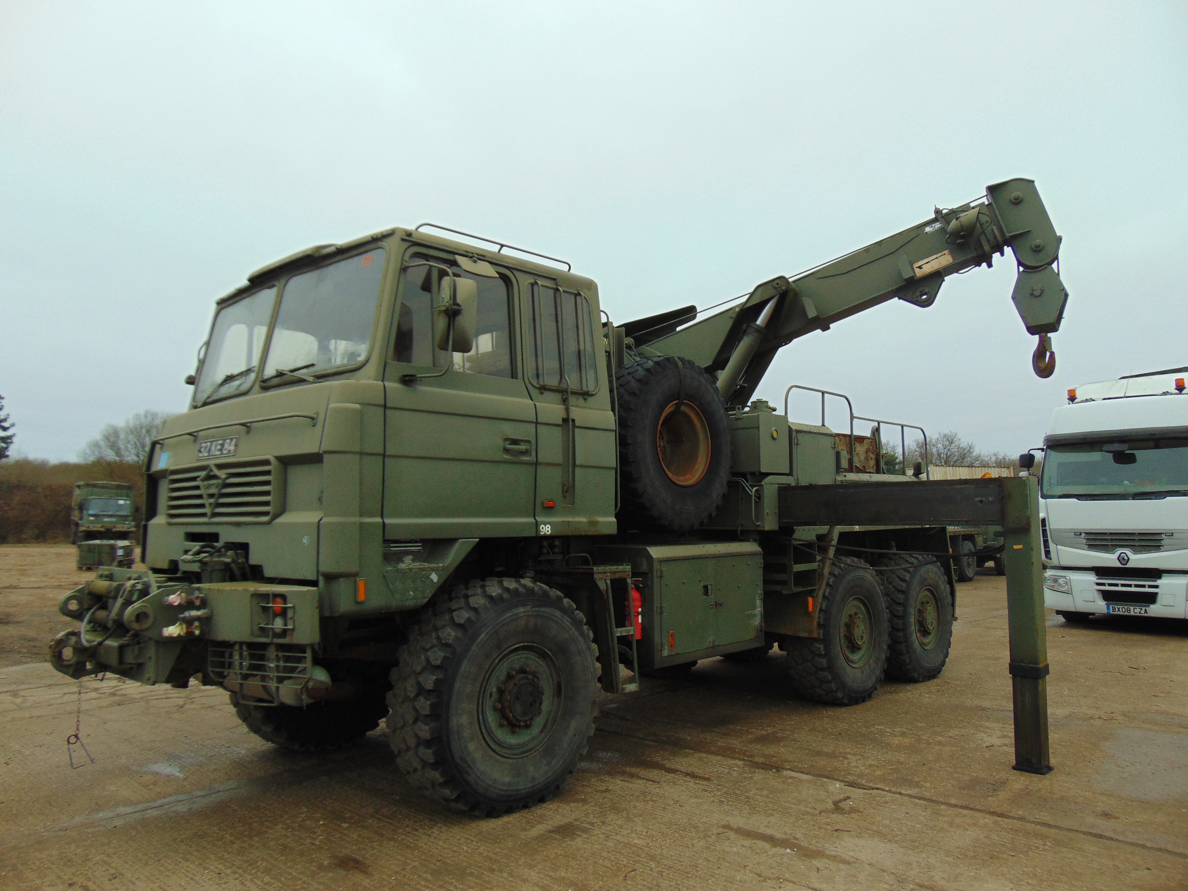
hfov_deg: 69.4
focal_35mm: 25
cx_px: 594
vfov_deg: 54.9
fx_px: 858
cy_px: 446
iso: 80
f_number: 3
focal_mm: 4.5
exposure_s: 1/125
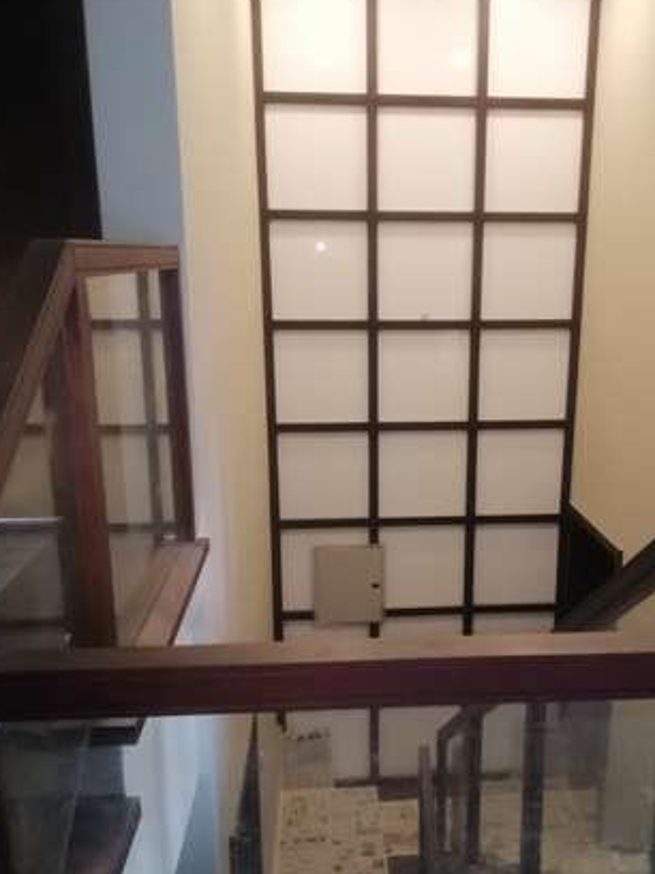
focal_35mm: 34
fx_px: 858
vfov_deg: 53.9
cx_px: 400
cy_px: 470
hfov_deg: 41.6
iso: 500
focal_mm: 3.81
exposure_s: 1/25
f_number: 2.2
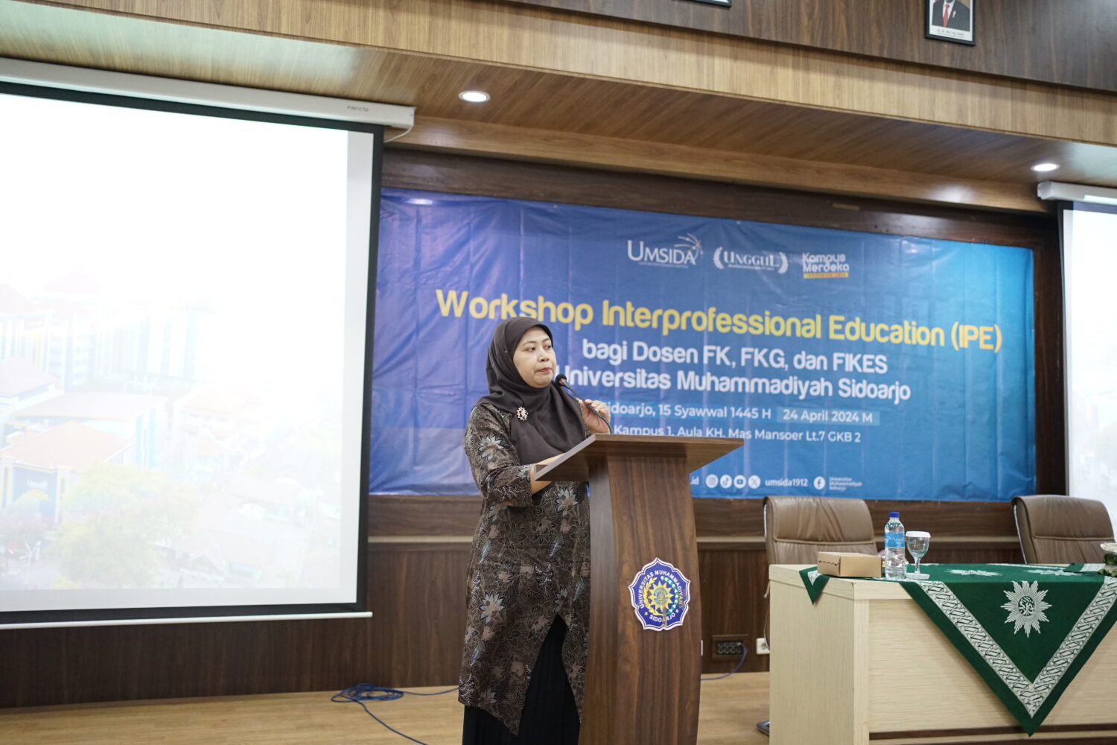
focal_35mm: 35
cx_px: 558
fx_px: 1086
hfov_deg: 54.4
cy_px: 372
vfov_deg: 37.9
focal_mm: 35
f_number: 1.8
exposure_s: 1/125
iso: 2000
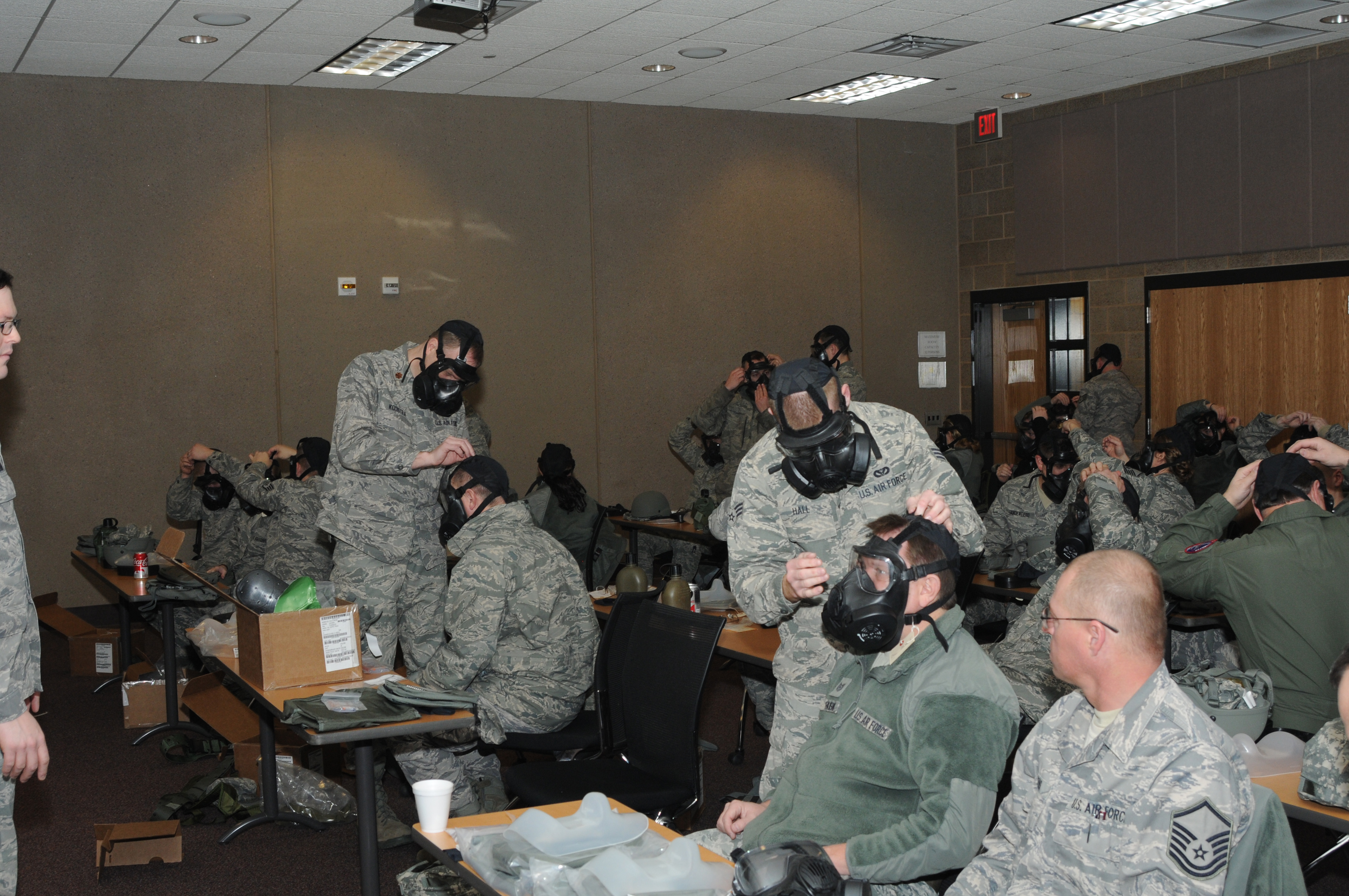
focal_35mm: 42
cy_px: 448
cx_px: 674
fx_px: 1572
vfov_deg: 31.8
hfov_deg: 46.4
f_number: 5.6
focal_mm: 28
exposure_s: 1/60
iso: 400
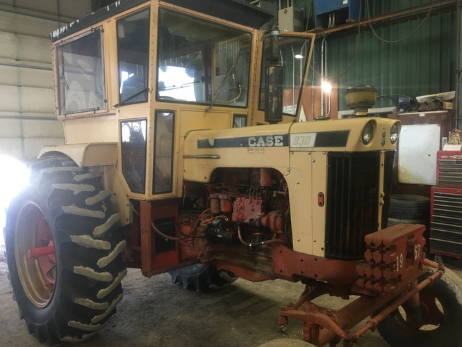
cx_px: 237
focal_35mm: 30
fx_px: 400
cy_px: 177
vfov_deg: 46.8
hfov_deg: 59.9
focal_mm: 4.15
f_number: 2.2
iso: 100
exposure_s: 1/30
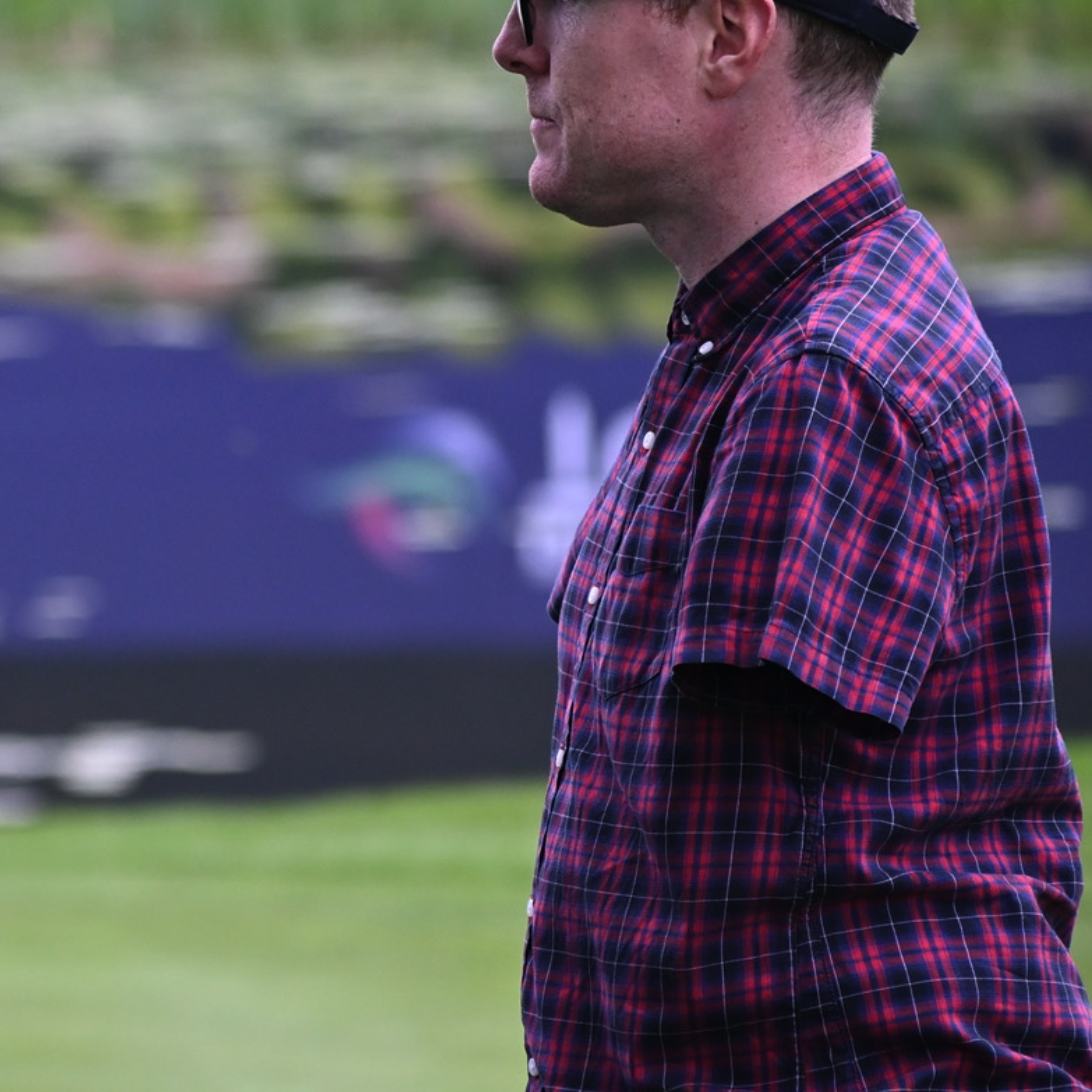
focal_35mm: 469
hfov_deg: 3.7
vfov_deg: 3.7
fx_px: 16739
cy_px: 478
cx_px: -107
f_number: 5
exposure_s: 1/250
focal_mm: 150
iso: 720
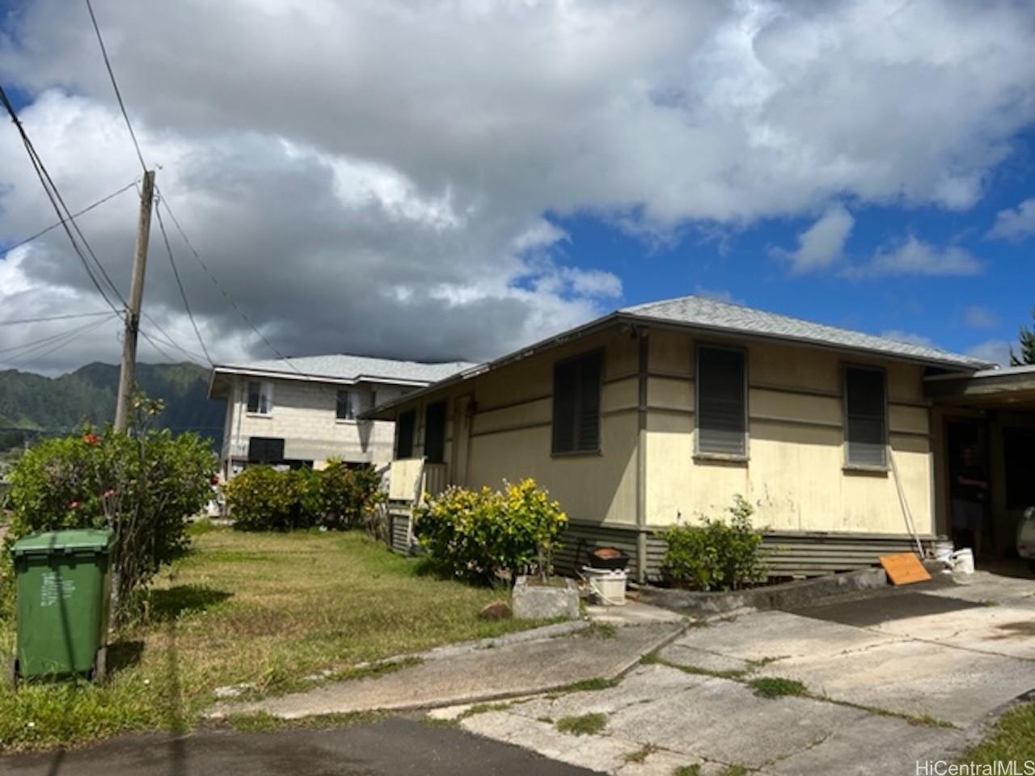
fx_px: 777
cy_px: 388
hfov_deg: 67.3
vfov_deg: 53.1
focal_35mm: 26
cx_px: 518
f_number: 1.5
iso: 50
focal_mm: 5.7
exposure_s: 1/7463
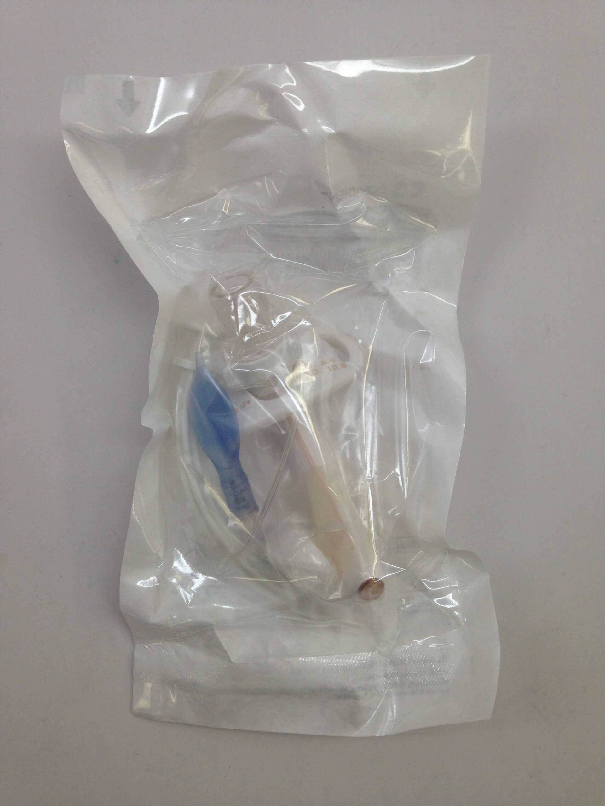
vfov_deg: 55.4
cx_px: 302
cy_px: 403
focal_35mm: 33
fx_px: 769
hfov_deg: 42.9
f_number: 2.4
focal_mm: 4.12
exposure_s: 1/120
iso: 50
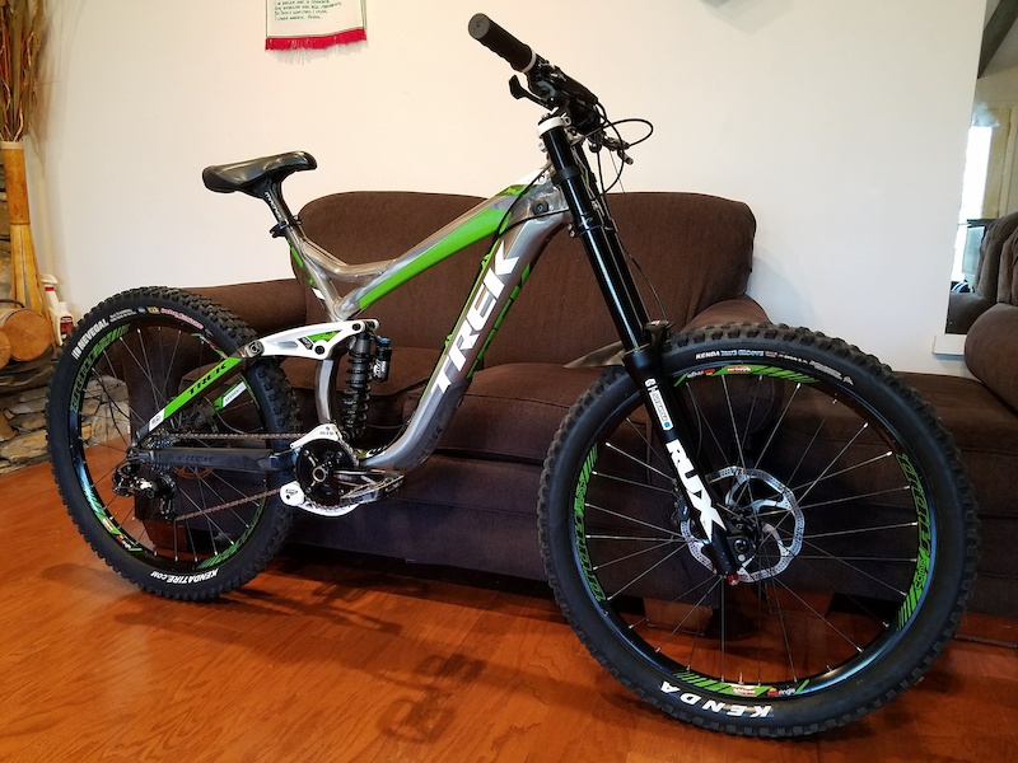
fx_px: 765
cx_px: 509
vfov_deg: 53.1
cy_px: 382
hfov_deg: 67.3
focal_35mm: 26
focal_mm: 4.2
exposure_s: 1/20
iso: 200
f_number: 1.7
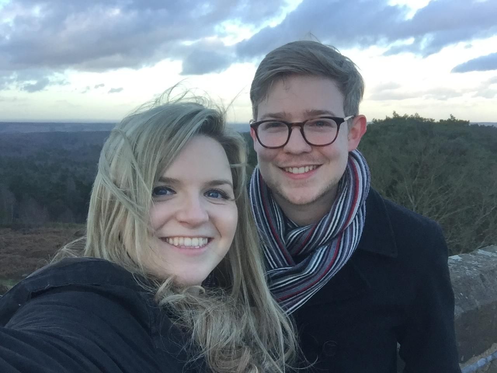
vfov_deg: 45.4
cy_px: 186
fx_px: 445
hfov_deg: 58.4
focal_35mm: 31
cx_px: 248
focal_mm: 2.65
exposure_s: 1/100
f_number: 2.2
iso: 50
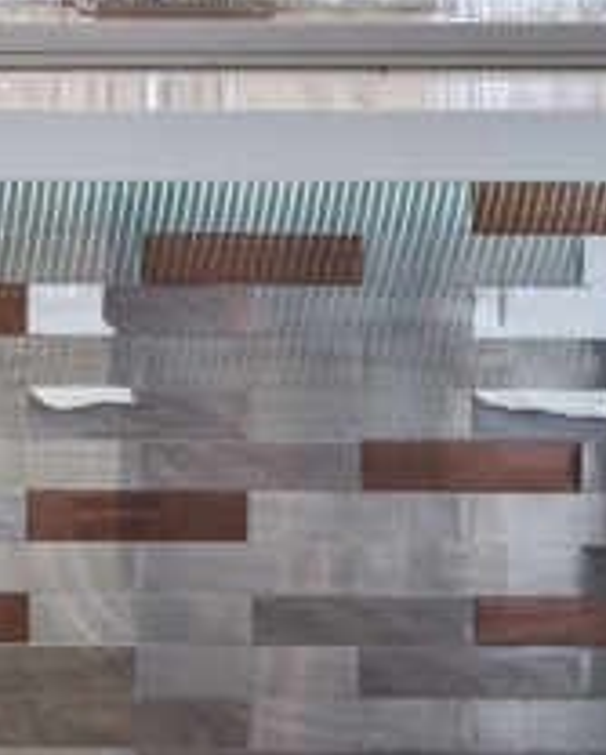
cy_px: -83
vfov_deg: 10.5
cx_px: -762
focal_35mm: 181
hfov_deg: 8.0
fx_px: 4049
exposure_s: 1/1.43
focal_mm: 41
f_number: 16
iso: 100
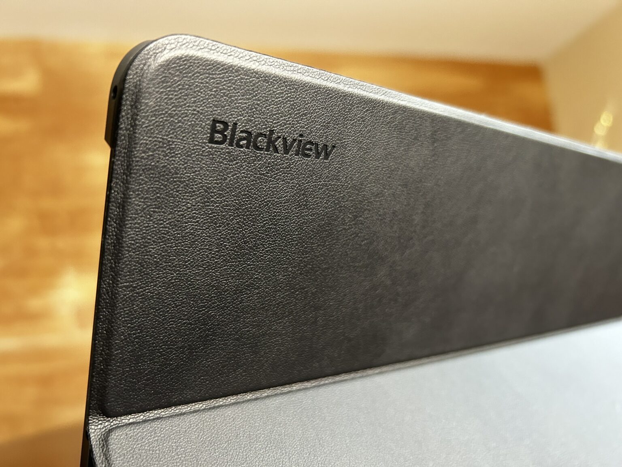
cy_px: 234
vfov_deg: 53.1
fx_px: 467
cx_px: 311
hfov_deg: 67.3
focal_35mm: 26
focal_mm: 5.7
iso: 400
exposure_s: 1/60
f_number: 1.5
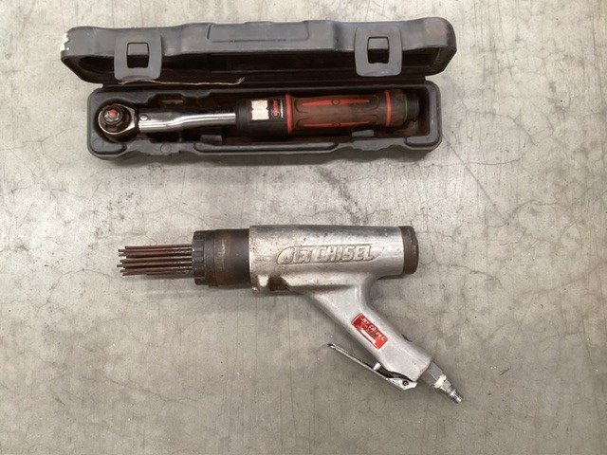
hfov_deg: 58.4
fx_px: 544
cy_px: 228
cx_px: 304
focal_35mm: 31
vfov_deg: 45.4
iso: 125
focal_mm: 3.3
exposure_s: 1/60
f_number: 2.4
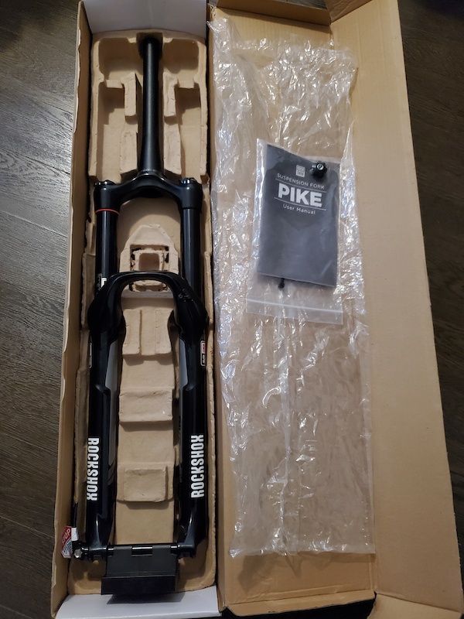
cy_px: 310
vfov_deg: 67.3
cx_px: 232
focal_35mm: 26
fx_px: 465
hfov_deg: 53.1
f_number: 1.5
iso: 640
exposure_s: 1/24
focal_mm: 4.3
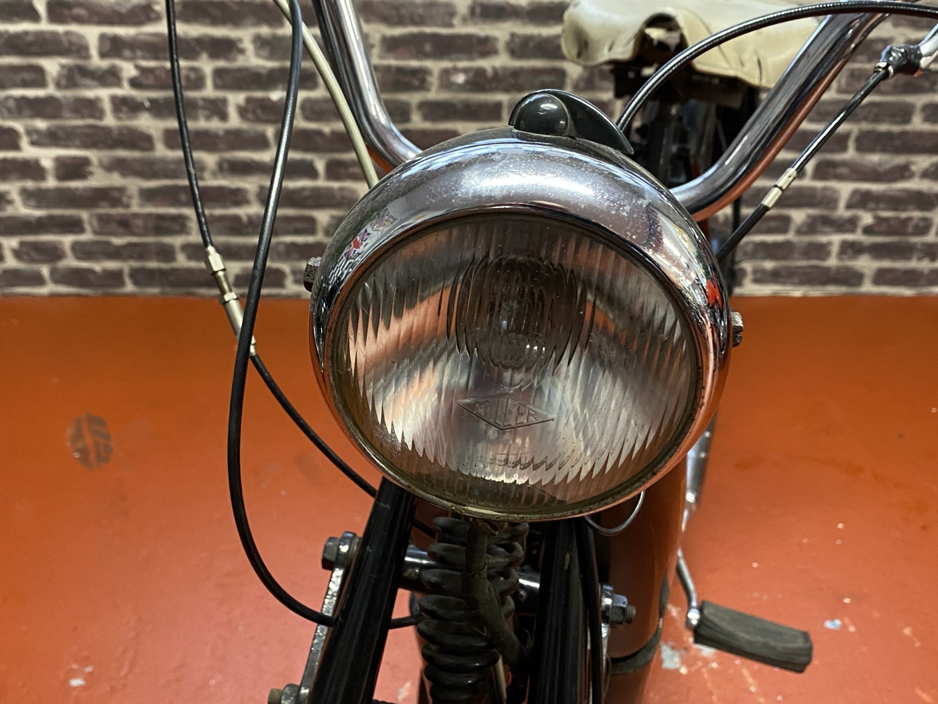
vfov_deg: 40.7
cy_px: 351
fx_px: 948
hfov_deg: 52.5
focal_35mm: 35
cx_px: 426
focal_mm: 4.25
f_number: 1.8
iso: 400
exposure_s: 1/33
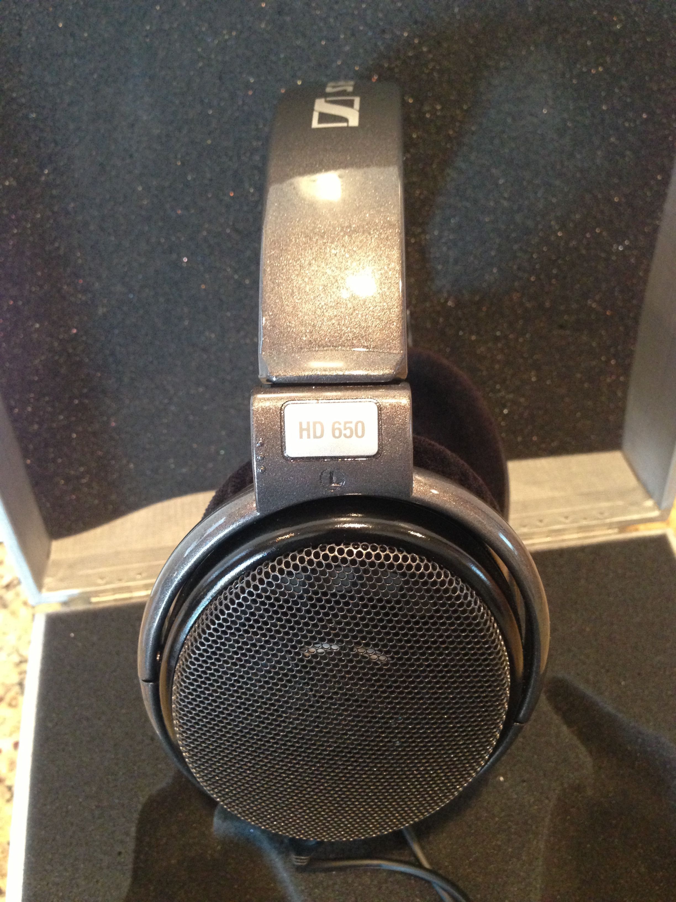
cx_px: 338
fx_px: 859
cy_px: 451
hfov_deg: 42.9
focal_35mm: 33
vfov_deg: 55.4
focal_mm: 4.13
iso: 400
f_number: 2.4
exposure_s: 1/15
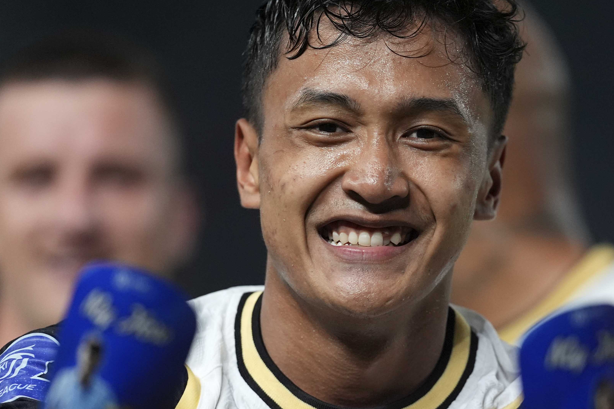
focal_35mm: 563
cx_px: 394
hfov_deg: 3.7
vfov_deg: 2.4
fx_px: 9601
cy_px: 302
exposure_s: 1/2000
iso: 3200
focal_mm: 300
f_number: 2.8
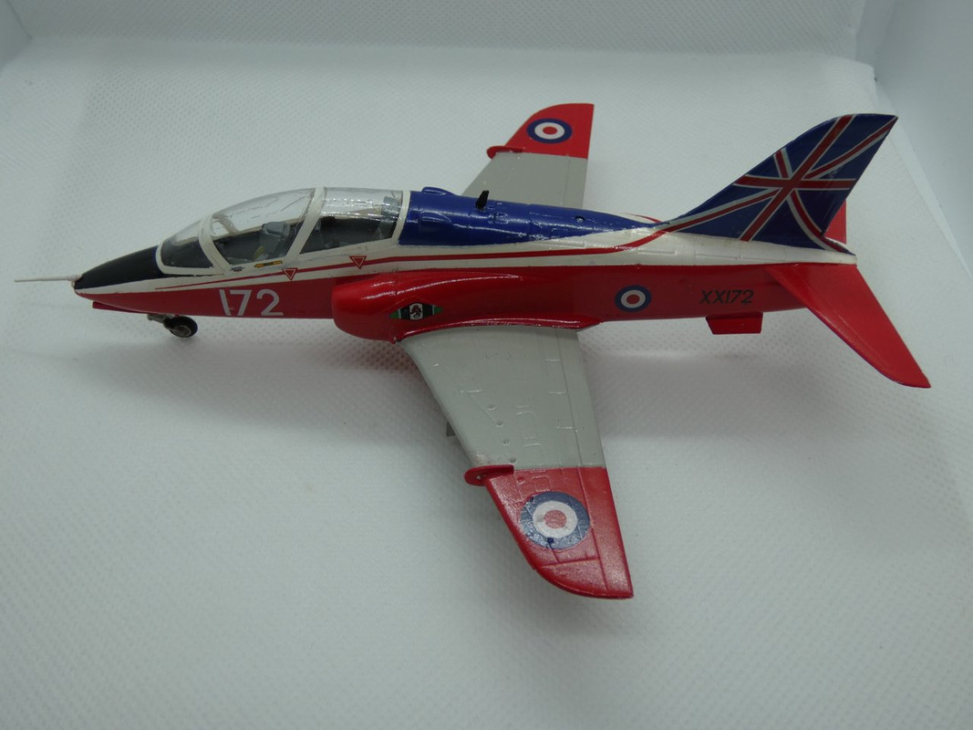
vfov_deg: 42.9
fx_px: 927
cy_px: 365
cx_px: 486
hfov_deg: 55.4
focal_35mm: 33
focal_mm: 6
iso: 80
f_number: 3.4
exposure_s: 1/200
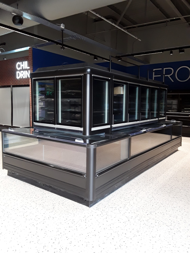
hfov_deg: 49.7
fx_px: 205
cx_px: 95
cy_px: 126
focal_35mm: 28
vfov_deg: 63.4
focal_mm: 2.91
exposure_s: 1/50
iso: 125
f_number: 1.9
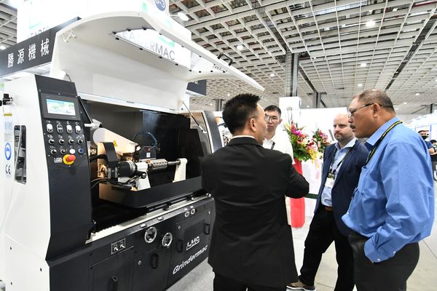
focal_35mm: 18
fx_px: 218
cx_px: 218
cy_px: 146
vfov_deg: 67.4
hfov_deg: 90.0
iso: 6400
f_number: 9.5
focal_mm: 12
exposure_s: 1/90
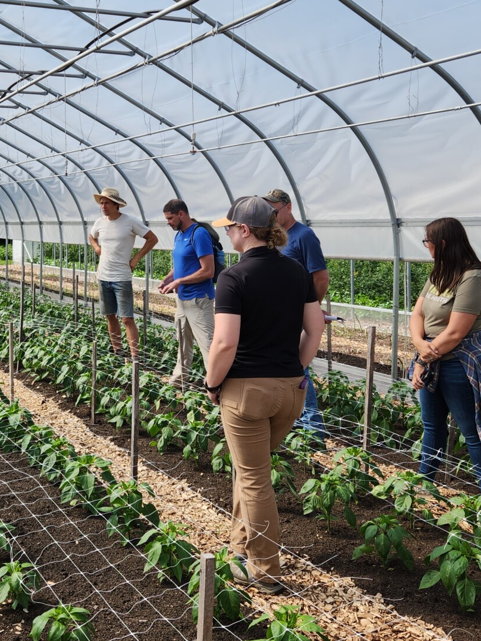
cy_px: 245
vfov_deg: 43.5
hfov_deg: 32.9
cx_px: 111
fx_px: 796
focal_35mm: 43
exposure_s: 1/1414
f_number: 1.8
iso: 20
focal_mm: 5.4
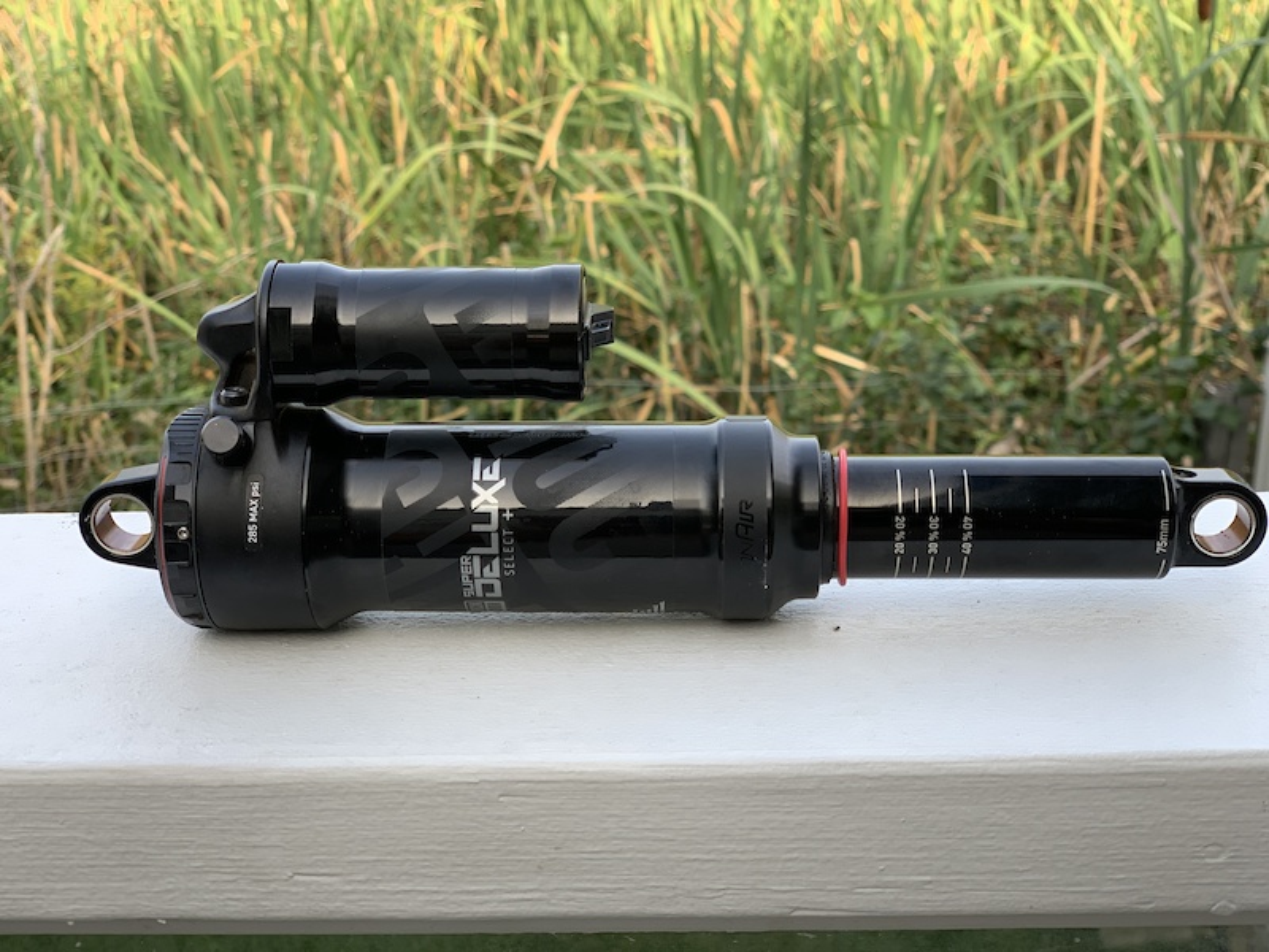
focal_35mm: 52
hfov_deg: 36.8
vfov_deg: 28.0
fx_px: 1906
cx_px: 634
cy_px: 476
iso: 25
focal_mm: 6
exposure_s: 1/122
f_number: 2.4
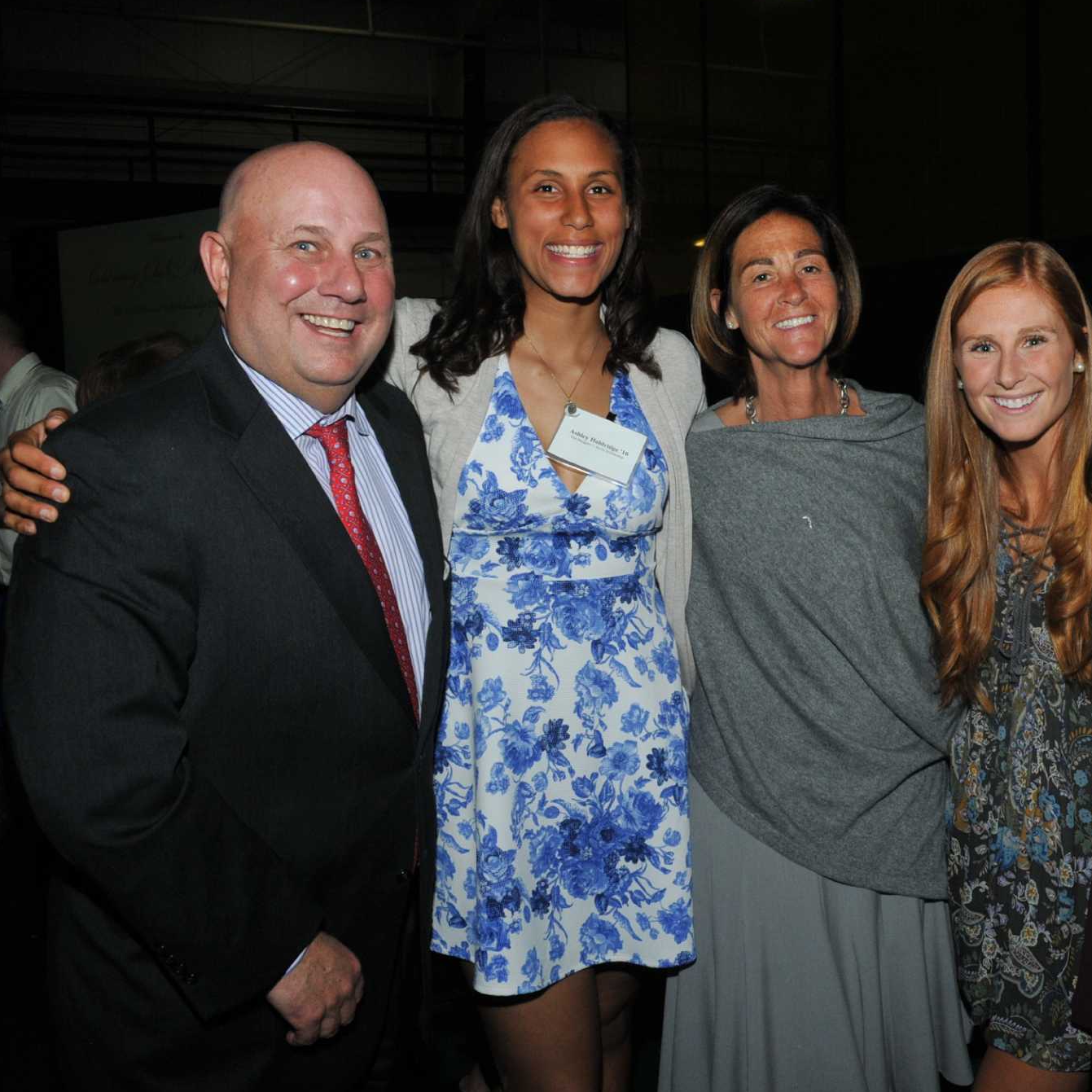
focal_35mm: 35
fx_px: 1249
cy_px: 542
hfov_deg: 46.0
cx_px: 778
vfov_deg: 47.2
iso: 640
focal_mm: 18
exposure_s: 1/160
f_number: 9
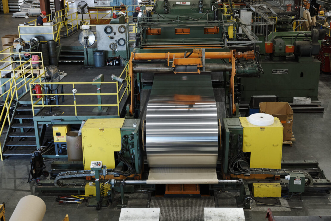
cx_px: 166
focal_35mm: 48
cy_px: 110
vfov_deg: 28.1
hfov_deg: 41.1
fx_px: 441
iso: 1000
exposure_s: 1/30
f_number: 7.1
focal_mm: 48
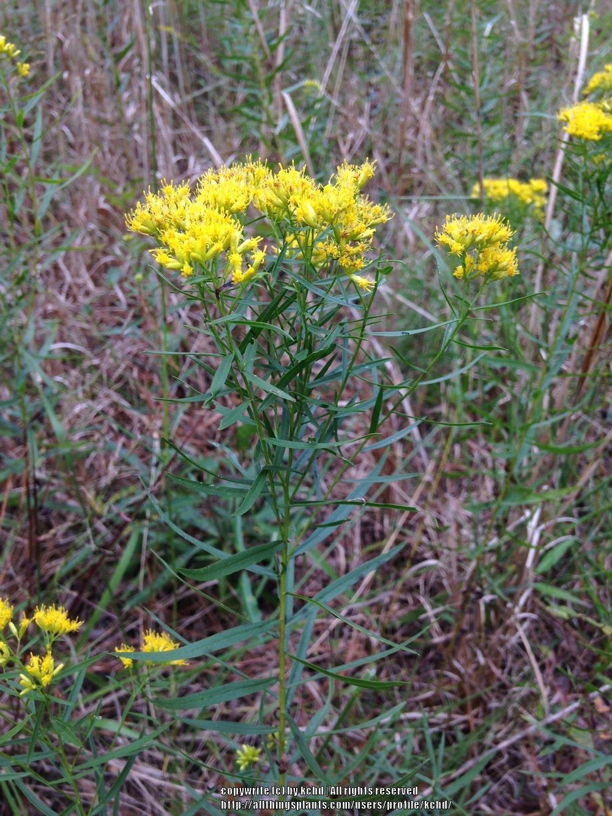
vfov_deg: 55.3
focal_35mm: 33
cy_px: 408
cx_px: 306
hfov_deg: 43.0
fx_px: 778
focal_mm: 4.12
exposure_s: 1/242
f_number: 2.4
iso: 50
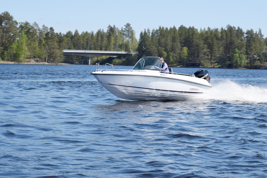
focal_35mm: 102
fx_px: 756
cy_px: 89
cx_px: 134
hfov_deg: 20.0
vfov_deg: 13.4
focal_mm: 68
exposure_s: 1/400
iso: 200
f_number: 10
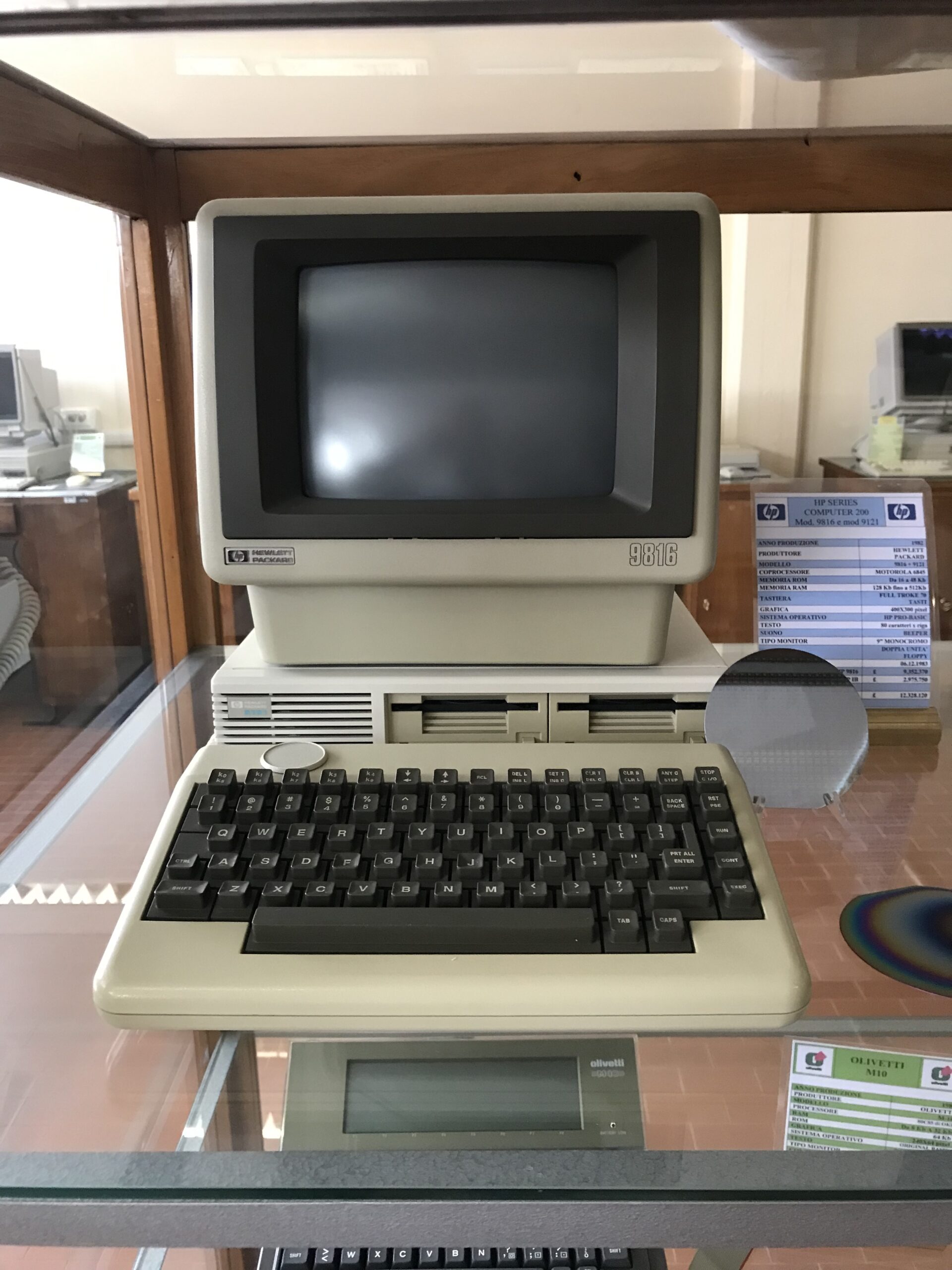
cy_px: 635
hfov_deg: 49.7
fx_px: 1027
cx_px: 476
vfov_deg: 63.4
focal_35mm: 28
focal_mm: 3.99
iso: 80
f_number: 1.8
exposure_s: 1/17
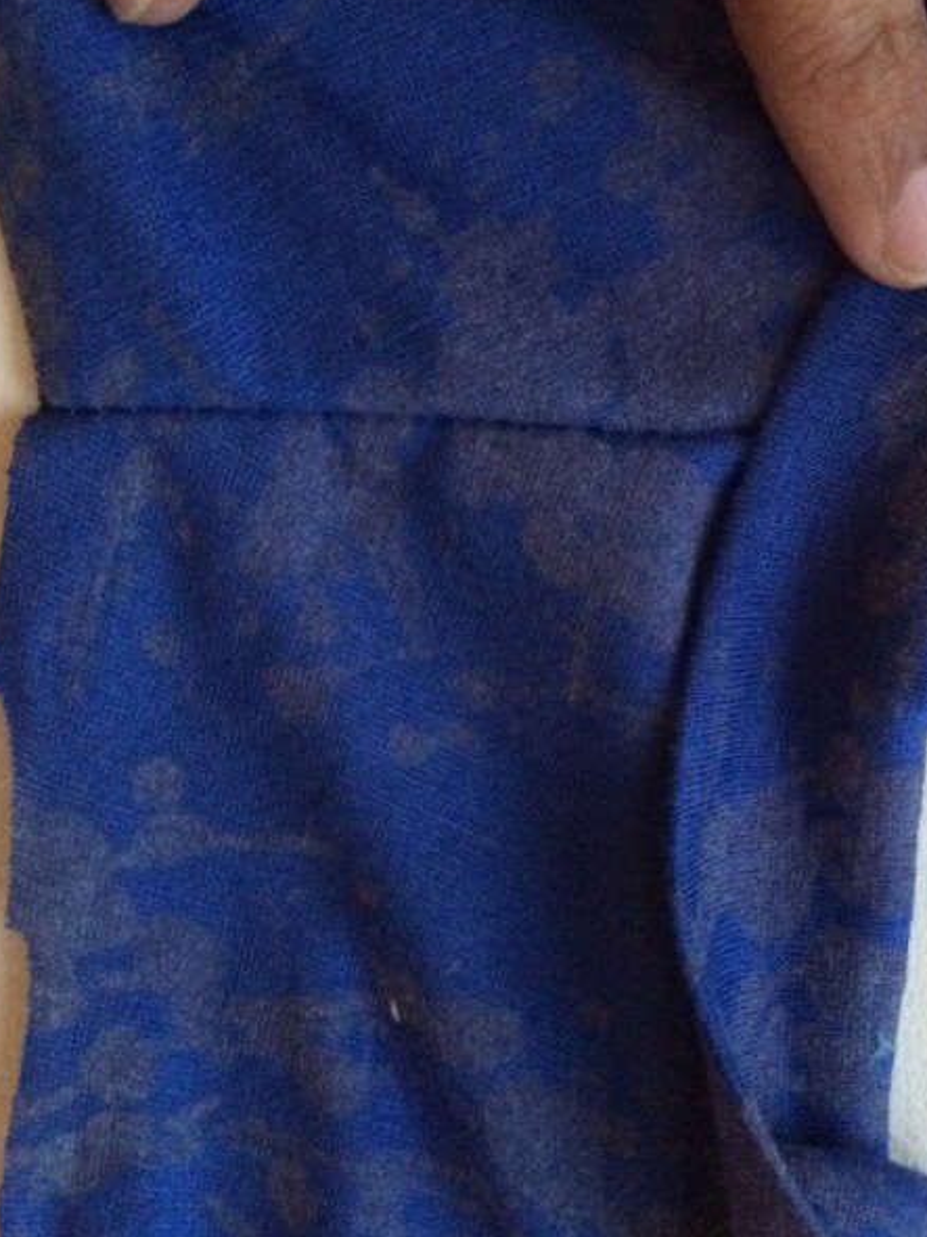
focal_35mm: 52
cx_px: 774
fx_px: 1857
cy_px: 502
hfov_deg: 27.3
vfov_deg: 36.7
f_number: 2.2
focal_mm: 4.12
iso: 400
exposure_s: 1/15
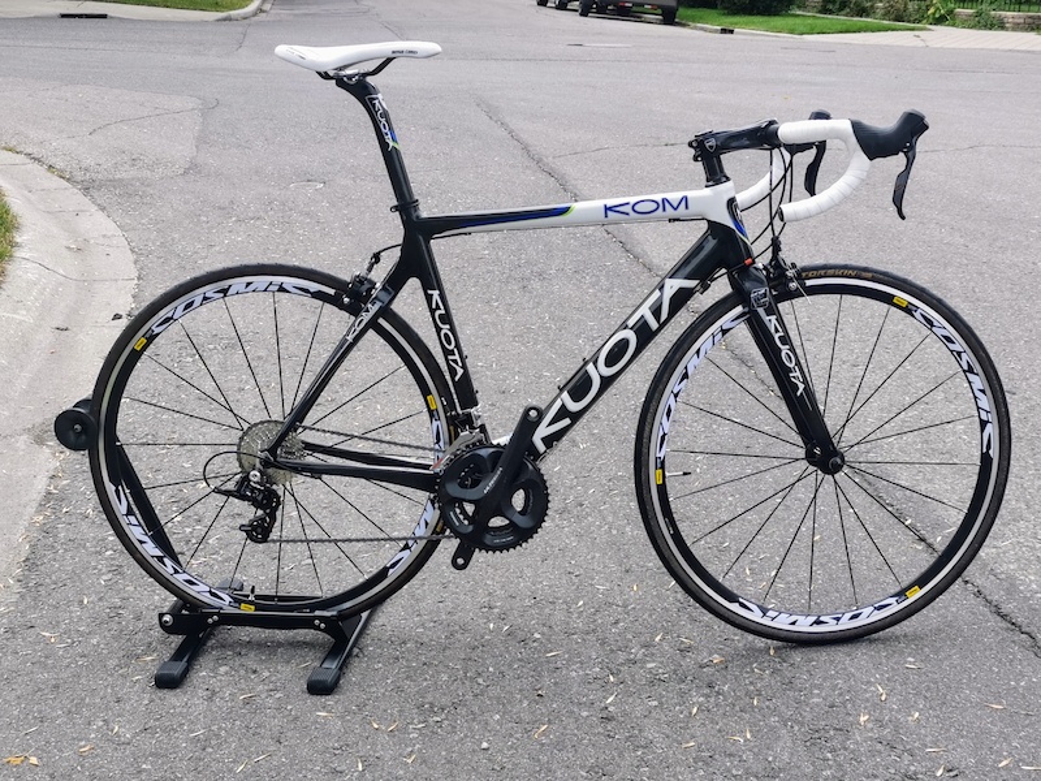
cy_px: 390
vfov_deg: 30.3
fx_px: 1443
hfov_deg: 39.7
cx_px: 520
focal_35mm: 48
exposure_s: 1/876
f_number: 1.8
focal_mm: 5.58
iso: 50
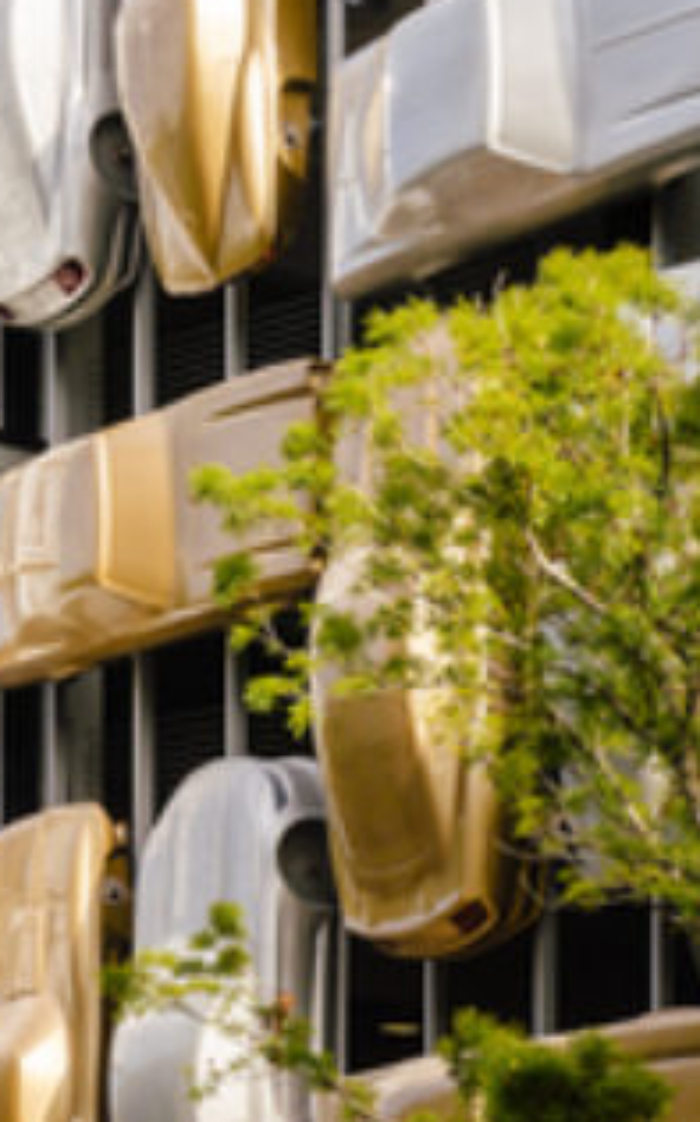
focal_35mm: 124
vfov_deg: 15.1
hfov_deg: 9.8
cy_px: -760
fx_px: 3792
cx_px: 1416
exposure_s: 1/125
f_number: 8
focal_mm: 24
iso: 100
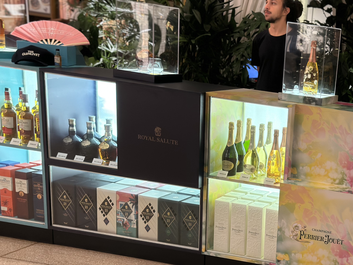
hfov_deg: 39.7
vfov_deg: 30.3
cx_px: 176
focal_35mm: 48
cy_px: 132
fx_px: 489
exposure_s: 1/120
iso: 100
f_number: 1.78
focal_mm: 6.86
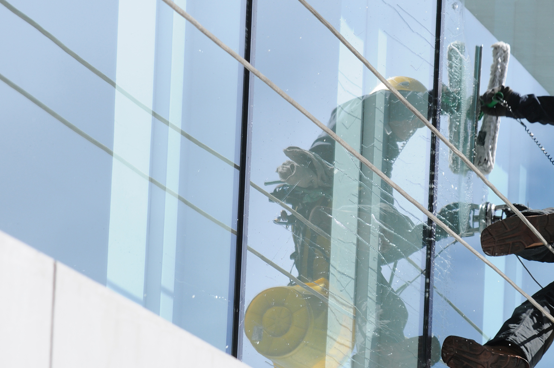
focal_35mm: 445
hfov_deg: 4.6
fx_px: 6841
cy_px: 193
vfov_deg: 3.1
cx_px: 382
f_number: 13
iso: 200
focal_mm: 200
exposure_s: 1/200
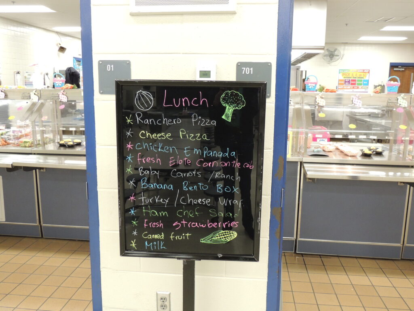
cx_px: 207
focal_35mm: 33
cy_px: 156
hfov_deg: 55.4
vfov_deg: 42.9
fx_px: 395
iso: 400
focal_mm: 5.8
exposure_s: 1/25
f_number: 3.2
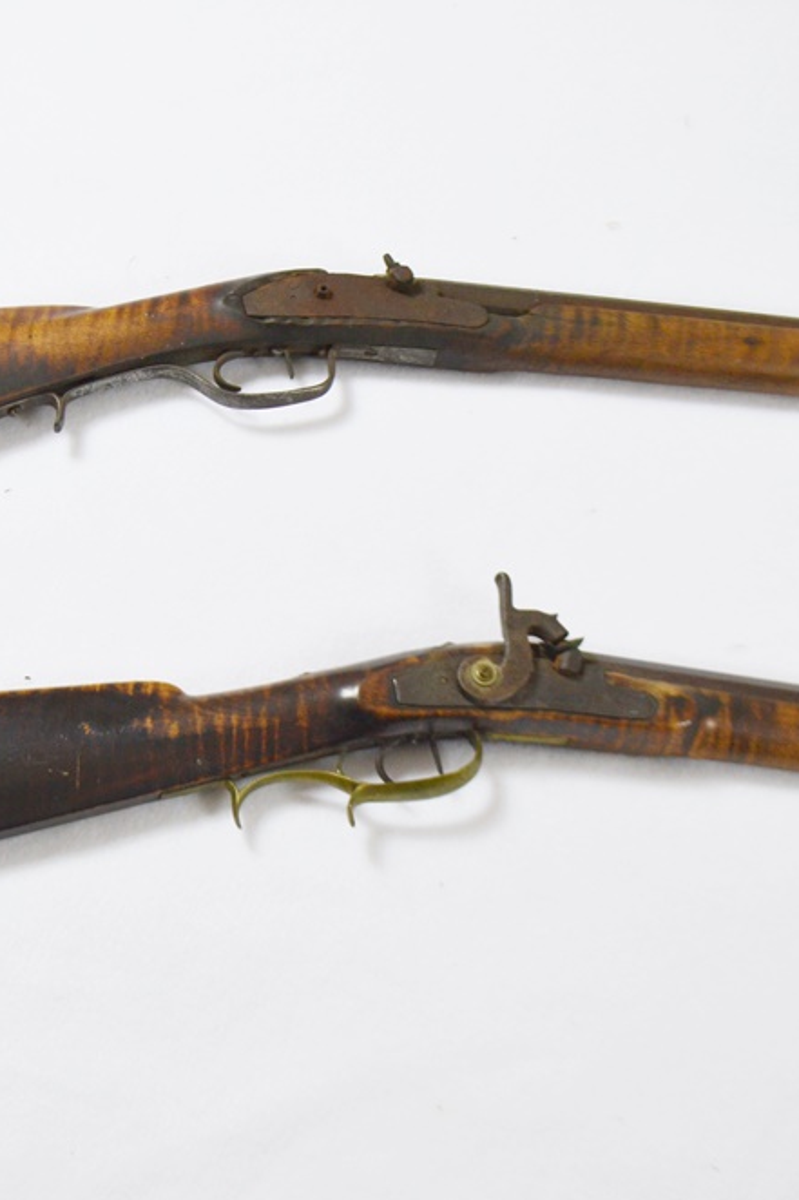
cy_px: 599
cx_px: 263
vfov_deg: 30.6
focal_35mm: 66
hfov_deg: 20.6
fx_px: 2190
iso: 500
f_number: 4.5
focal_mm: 29
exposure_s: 1/60
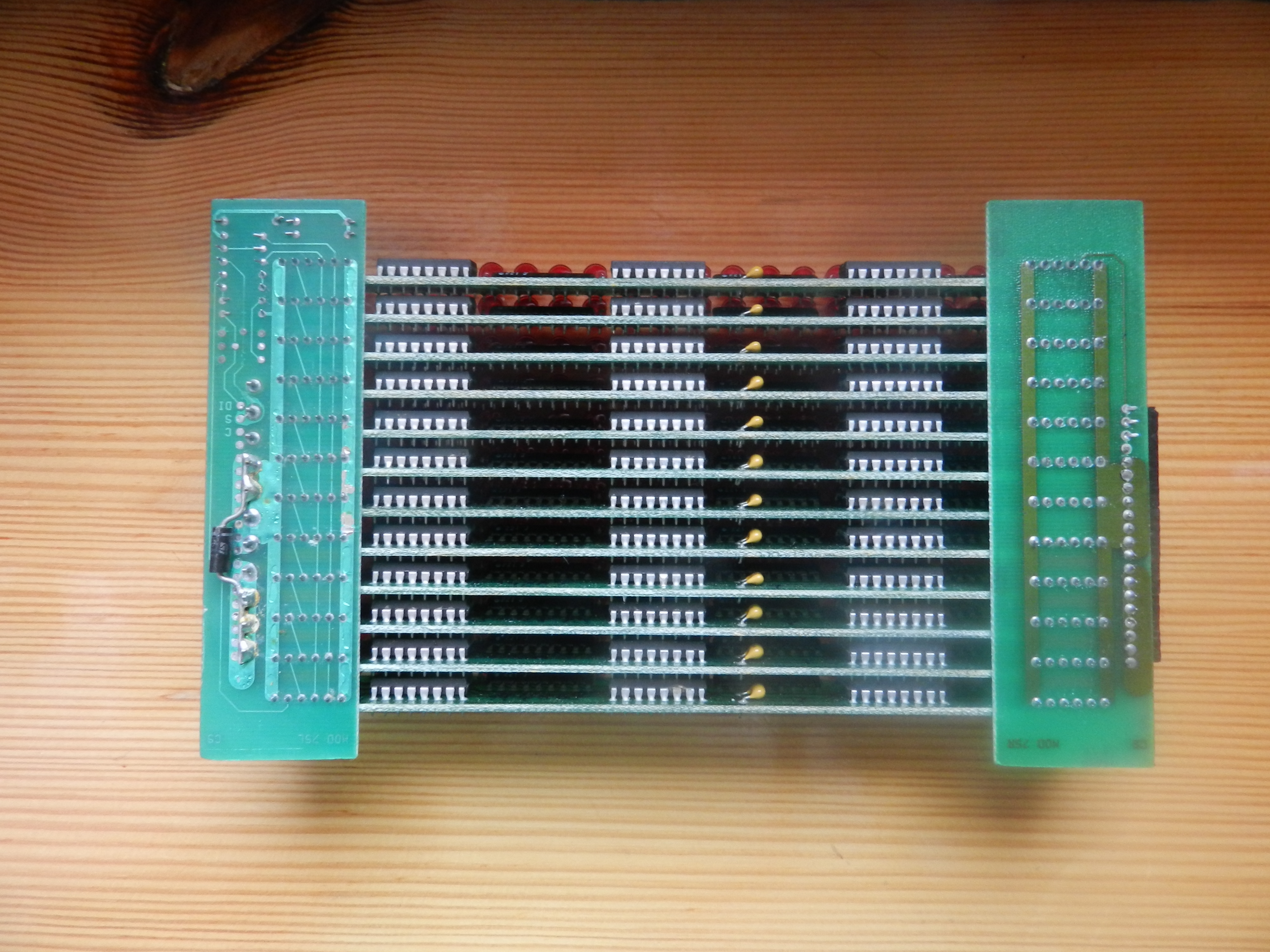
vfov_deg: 58.9
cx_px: 635
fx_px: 844
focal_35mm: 23
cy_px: 476
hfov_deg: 73.9
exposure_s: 1/20
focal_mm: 4
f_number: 4
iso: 360
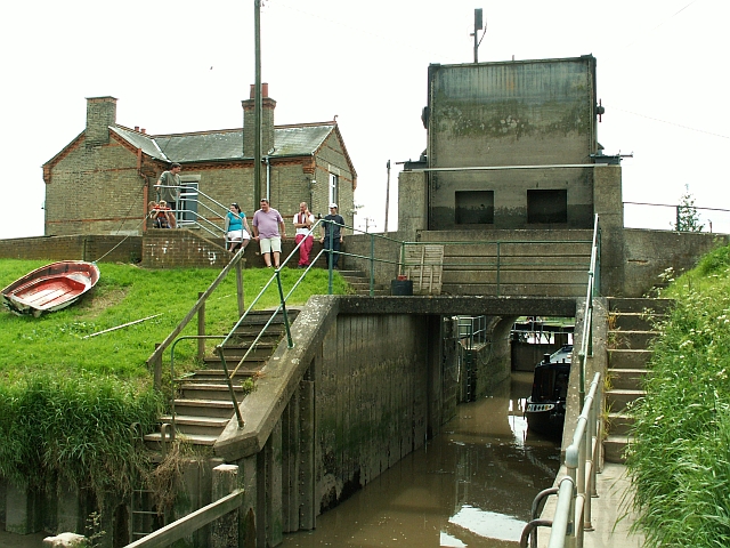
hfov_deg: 52.6
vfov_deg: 40.7
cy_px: 274
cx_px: 365
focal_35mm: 35
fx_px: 738
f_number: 5.6
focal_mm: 5.86
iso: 50
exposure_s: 1/125
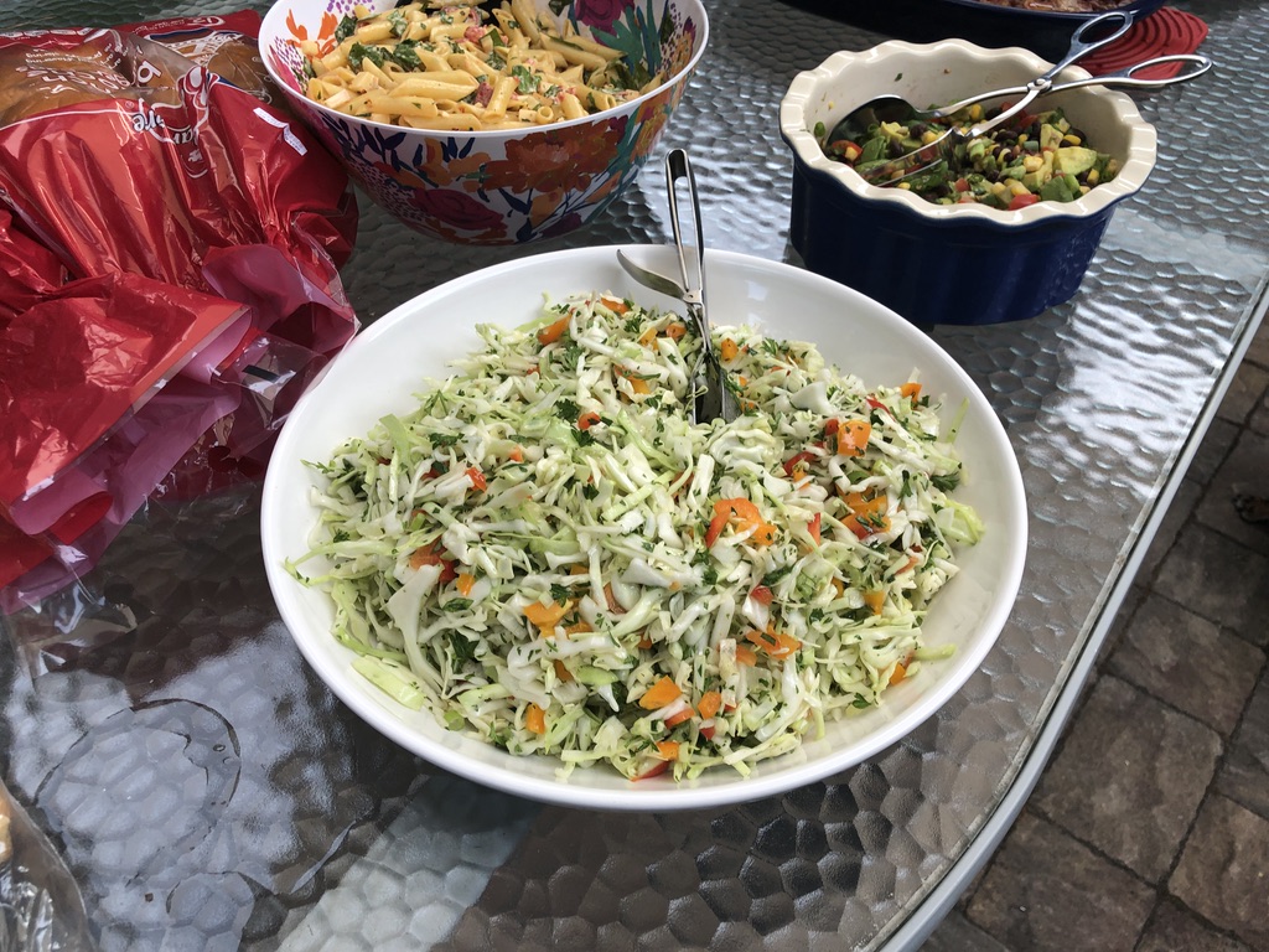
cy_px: 476
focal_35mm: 28
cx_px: 634
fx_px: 1026
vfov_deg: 49.7
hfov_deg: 63.4
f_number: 1.8
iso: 25
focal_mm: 4
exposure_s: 1/120
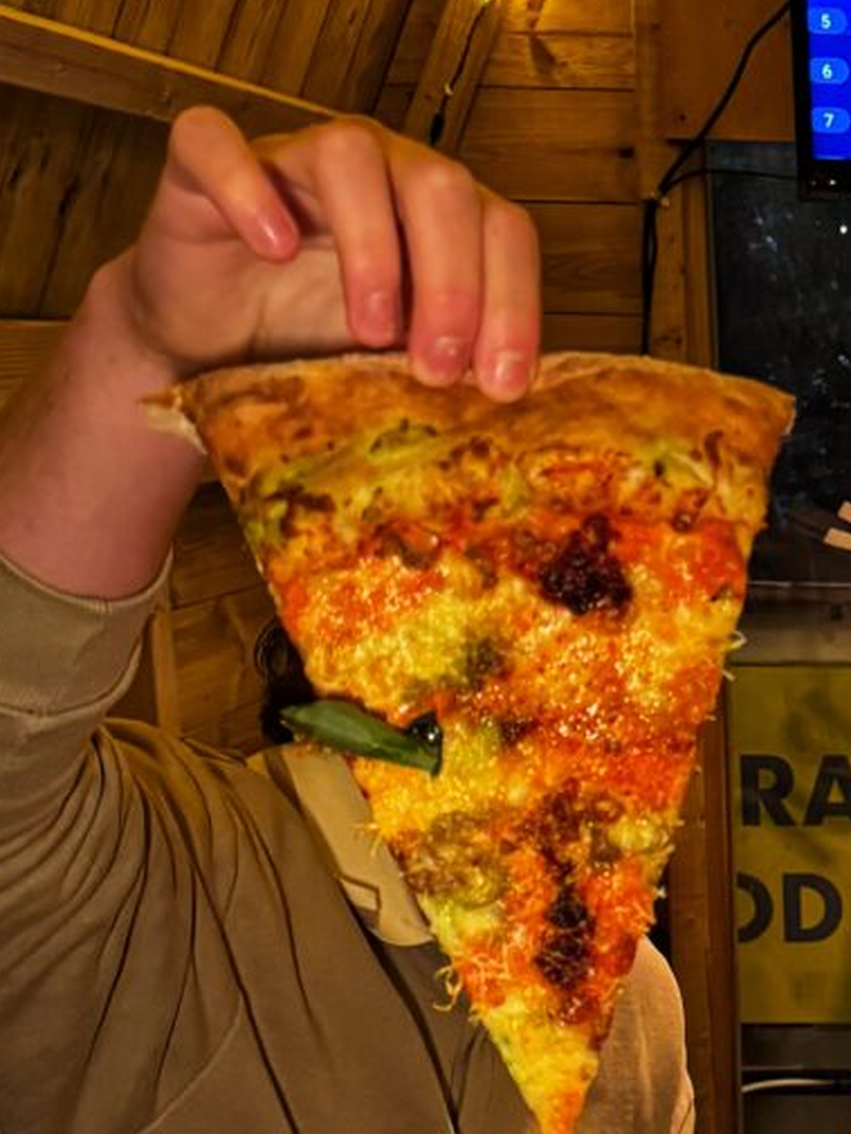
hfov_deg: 18.5
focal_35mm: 73
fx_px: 2392
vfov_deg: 25.9
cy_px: 990
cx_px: 1154
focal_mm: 6.76
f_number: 1.78
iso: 500
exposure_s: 1/50
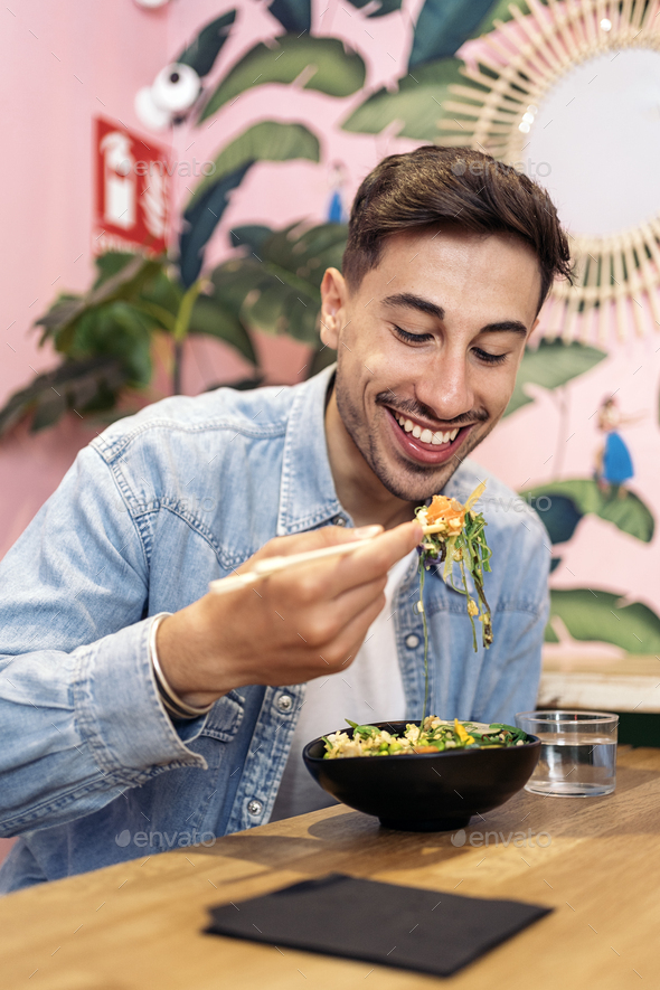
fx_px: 962
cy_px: 495
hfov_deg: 37.9
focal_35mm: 35
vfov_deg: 54.4
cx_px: 330
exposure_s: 1/200
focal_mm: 35
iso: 400
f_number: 1.8
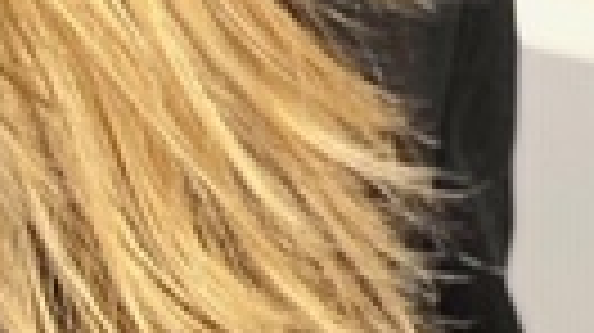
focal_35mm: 275
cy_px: -770
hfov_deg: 7.7
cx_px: -310
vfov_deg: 4.2
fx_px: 4328
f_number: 2
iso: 250
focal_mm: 6
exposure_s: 1/40
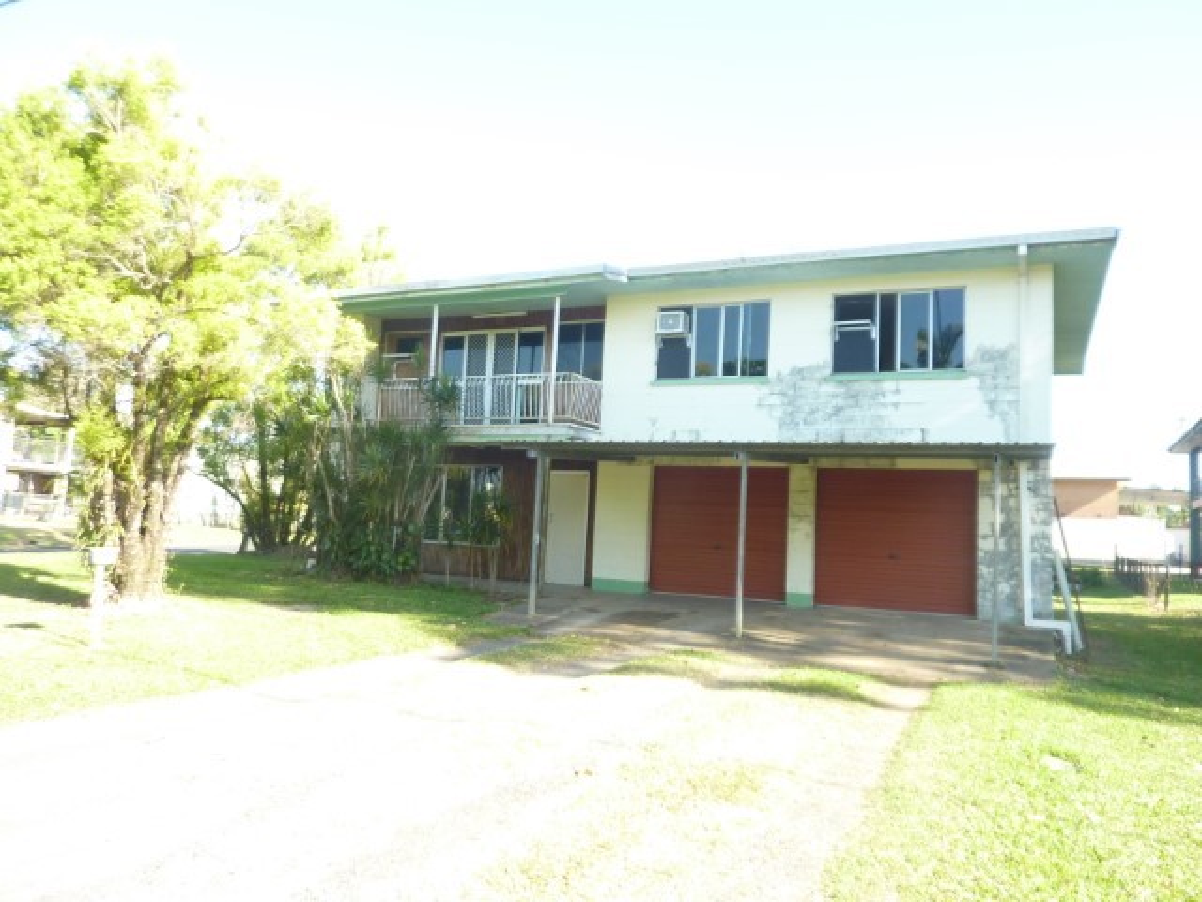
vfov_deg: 54.9
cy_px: 451
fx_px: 868
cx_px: 601
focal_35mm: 25
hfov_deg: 69.4
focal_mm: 4.1
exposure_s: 1/100
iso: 80
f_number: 3.3
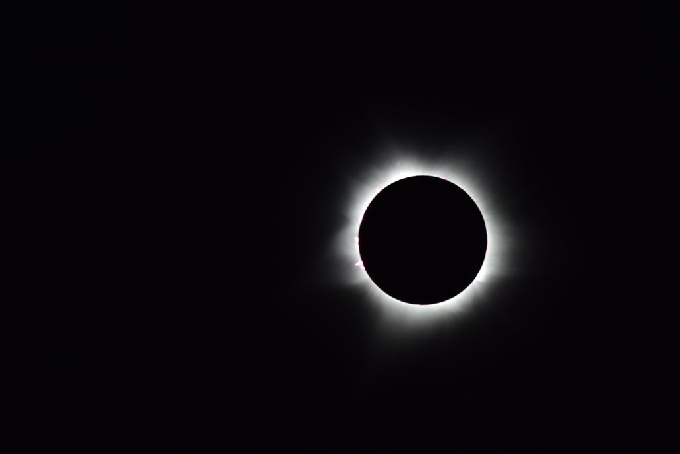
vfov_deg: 1.8
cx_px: 340
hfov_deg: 2.7
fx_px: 14168
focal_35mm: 750
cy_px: 227
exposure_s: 1/320
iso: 200
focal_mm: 500
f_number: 8
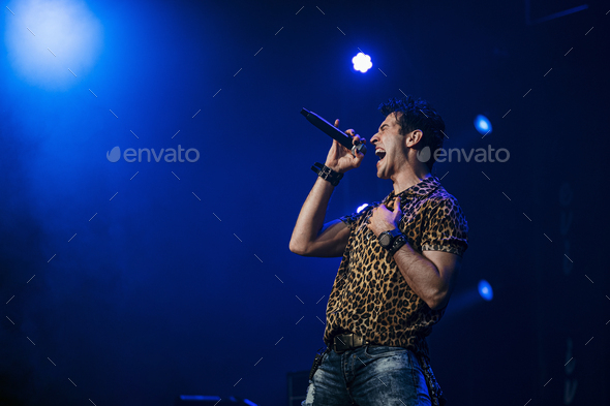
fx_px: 2160
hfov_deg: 16.1
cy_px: 203
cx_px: 305
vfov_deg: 10.7
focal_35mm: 128
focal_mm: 85
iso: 500
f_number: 1.8
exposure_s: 1/1000
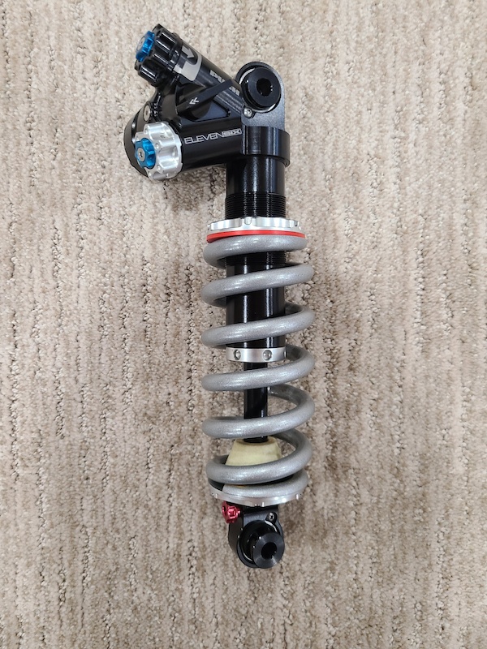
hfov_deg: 53.1
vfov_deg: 67.3
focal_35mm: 26
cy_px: 324
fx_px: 488
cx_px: 244
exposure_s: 1/40
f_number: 1.8
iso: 640
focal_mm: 5.4
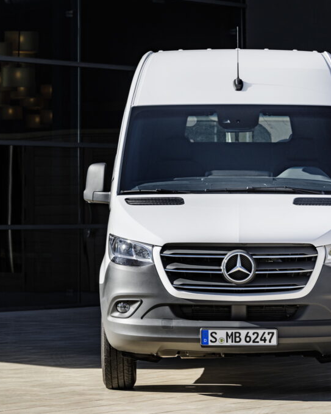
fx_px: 2339
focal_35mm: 191
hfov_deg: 8.1
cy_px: 207
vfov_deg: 10.1
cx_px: 205
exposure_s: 1/400
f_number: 8
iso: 100
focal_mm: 135
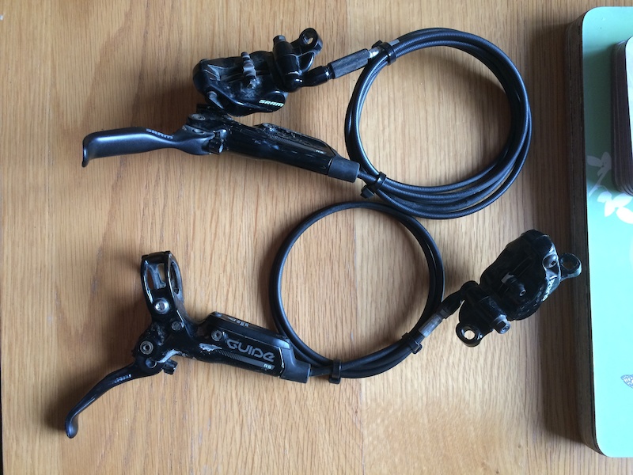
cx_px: 316
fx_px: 530
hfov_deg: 61.7
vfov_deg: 48.2
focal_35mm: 29
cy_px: 238
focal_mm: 4.15
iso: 160
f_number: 2.2
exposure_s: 1/33
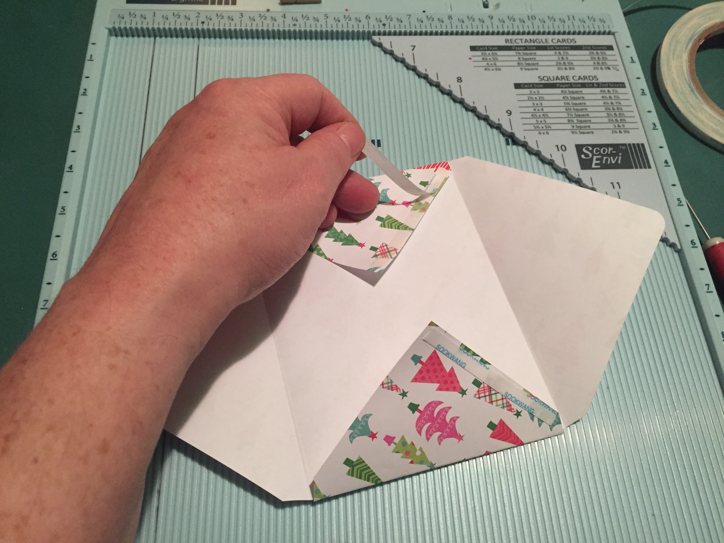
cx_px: 362
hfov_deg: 61.7
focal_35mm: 29
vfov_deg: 48.2
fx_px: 607
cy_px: 272
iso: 320
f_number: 2.2
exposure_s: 1/33
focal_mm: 4.15
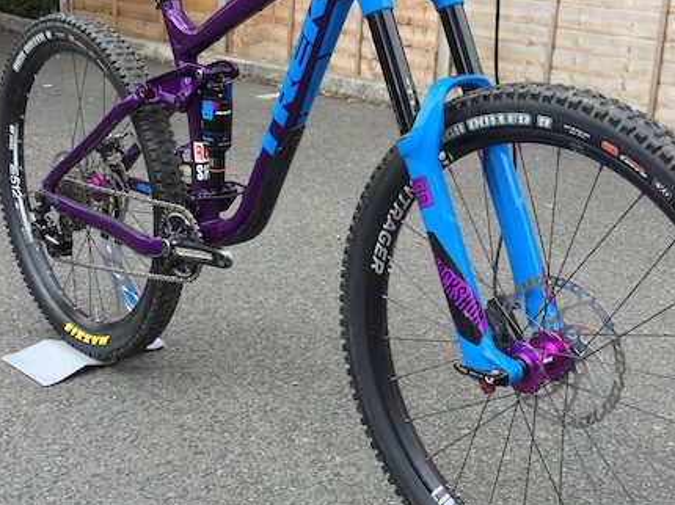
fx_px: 1052
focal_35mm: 54
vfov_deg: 26.9
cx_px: 388
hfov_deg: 35.5
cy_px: 191
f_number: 2.2
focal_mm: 4.15
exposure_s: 1/380
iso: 32
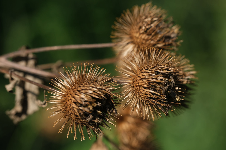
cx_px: 113
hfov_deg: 17.1
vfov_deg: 11.4
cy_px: 75
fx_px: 753
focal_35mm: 120
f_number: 5.6
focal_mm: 80
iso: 160
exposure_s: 1/500
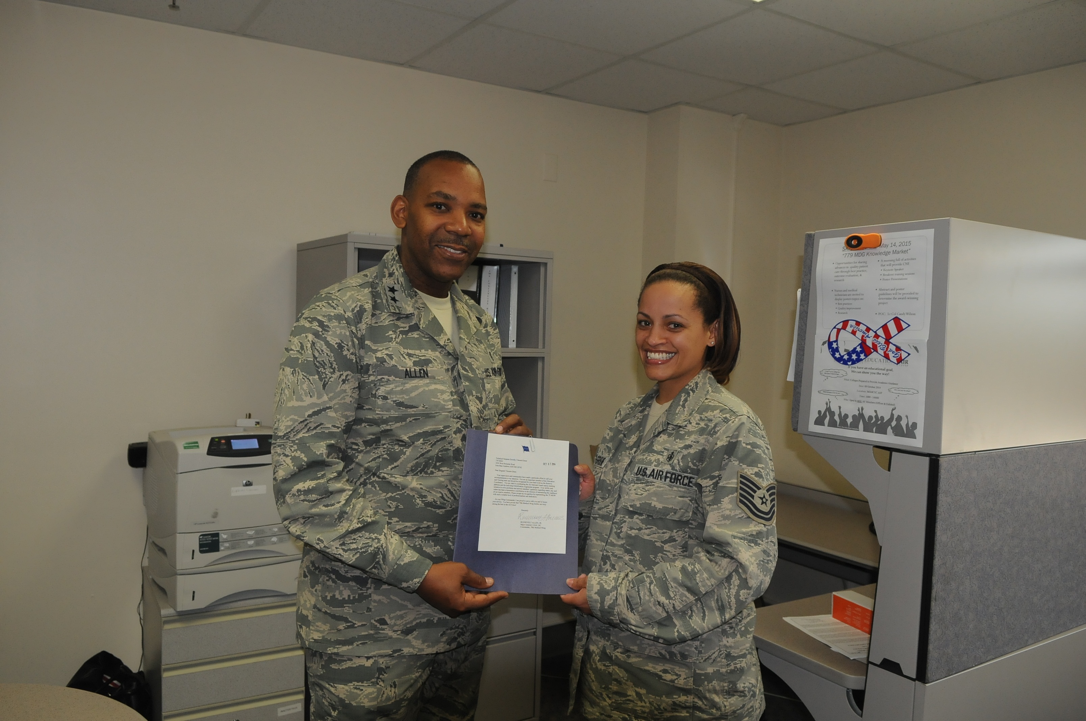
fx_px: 814
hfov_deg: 67.4
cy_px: 360
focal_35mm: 27
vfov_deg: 47.8
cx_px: 543
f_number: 5
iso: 800
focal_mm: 18
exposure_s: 1/160
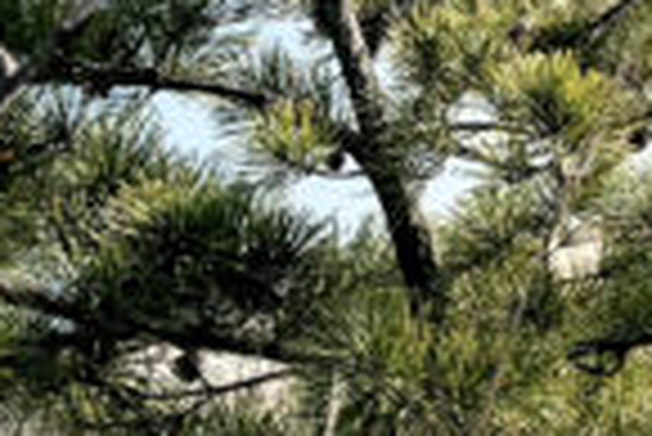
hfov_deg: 10.0
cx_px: 1286
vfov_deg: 7.1
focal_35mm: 191
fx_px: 3463
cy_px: -270
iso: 50
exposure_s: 1/6993
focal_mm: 5.96
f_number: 1.6
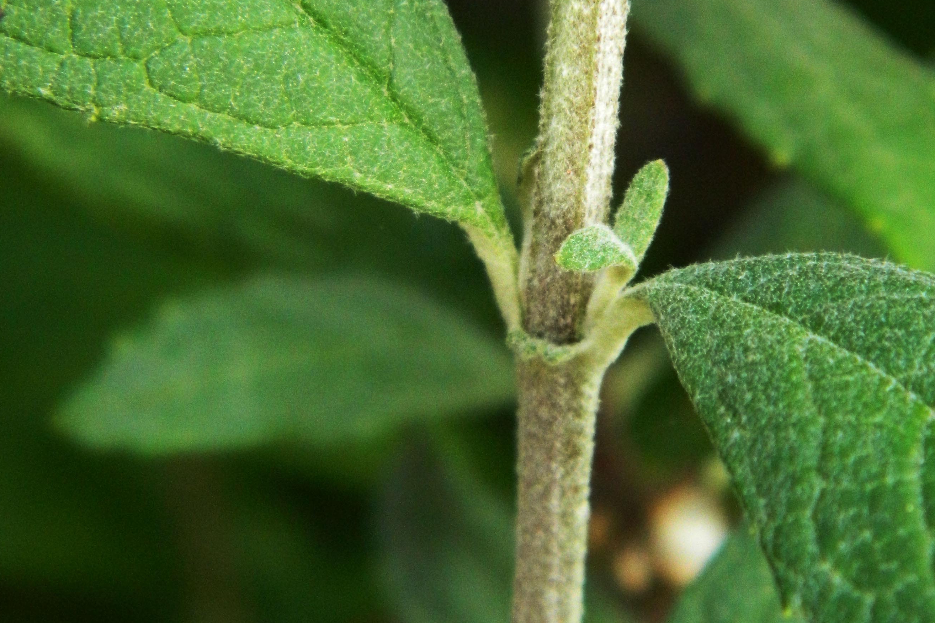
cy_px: 217
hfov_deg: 11.7
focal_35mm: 176
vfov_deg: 7.8
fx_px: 4571
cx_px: 504
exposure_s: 1/320
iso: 400
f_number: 4.5
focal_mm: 18.6
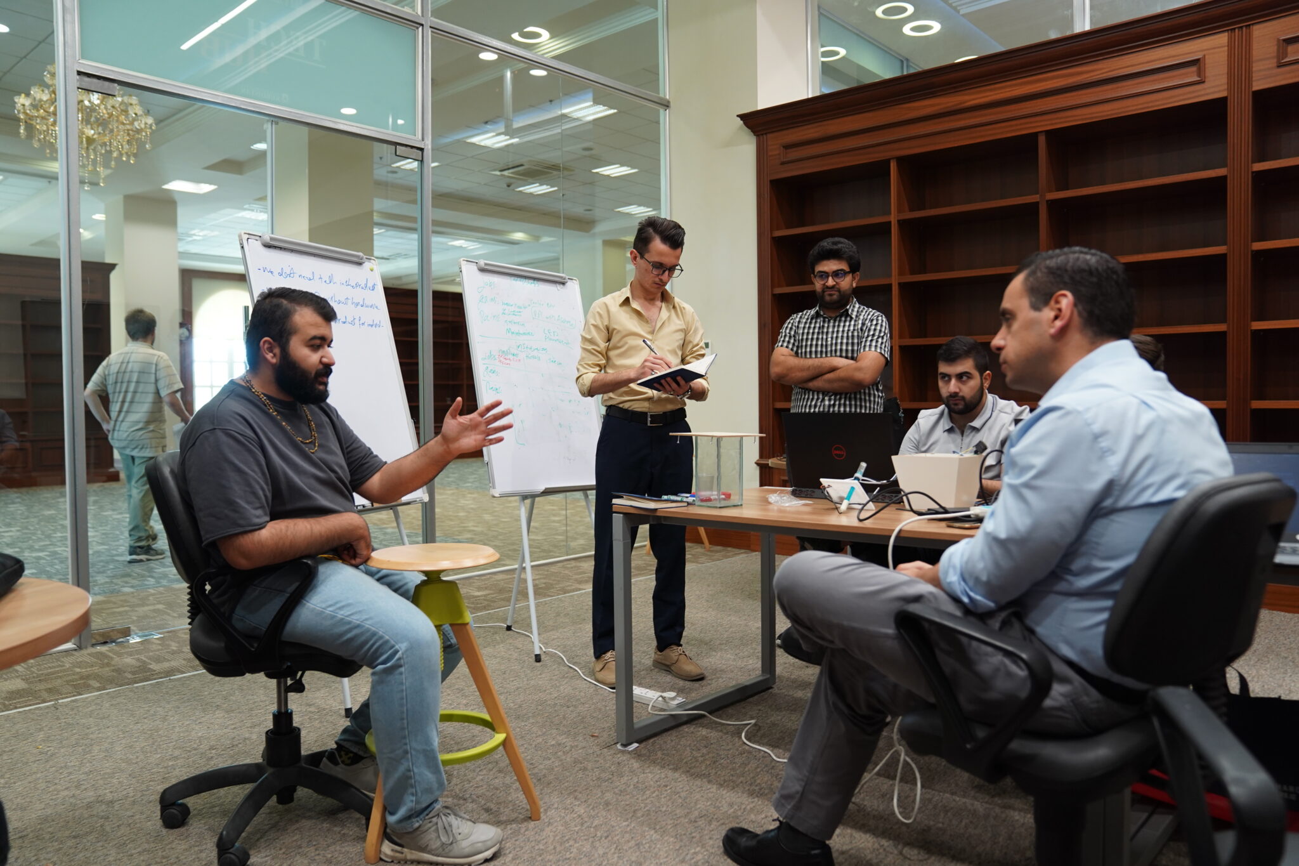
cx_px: 650
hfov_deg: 71.5
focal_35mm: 25
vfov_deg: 51.3
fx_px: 902
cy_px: 433
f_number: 2.8
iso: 1250
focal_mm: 25
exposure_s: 1/80
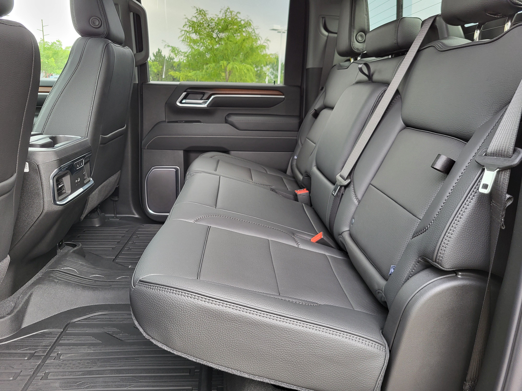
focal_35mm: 26
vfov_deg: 53.1
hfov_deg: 67.3
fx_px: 392
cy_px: 196
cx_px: 261
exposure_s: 1/120
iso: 160
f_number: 1.8
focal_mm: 5.4
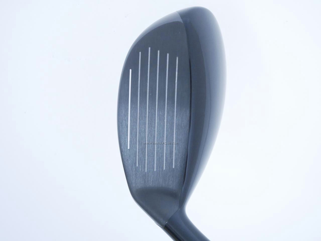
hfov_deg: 38.2
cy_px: 120
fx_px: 464
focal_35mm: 50
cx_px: 160
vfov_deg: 29.1
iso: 1600
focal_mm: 25
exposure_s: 1/60
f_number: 4.5
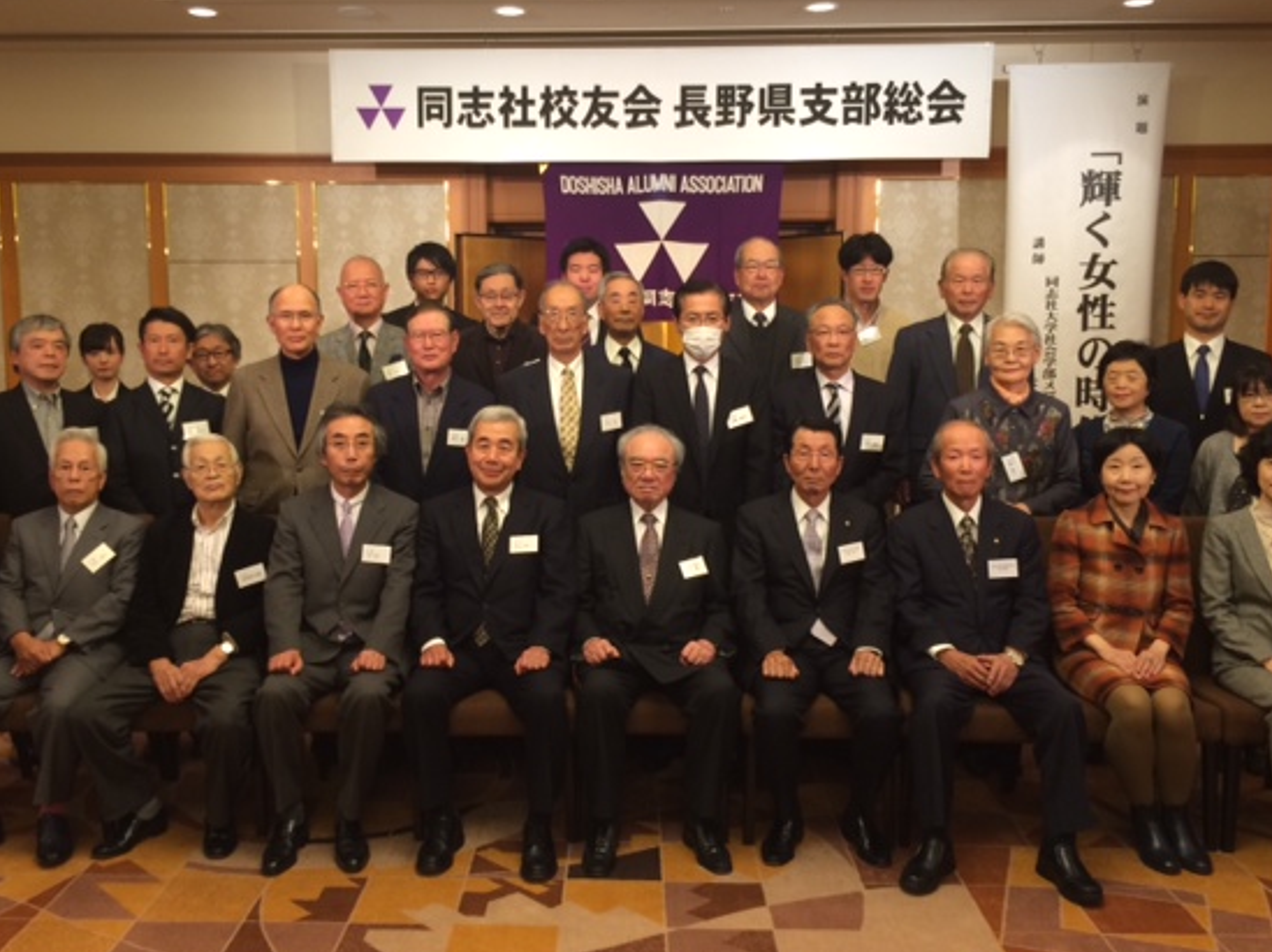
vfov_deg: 40.7
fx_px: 1285
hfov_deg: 52.6
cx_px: 589
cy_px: 468
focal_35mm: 35
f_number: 2.2
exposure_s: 1/30
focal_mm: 4.12
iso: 80
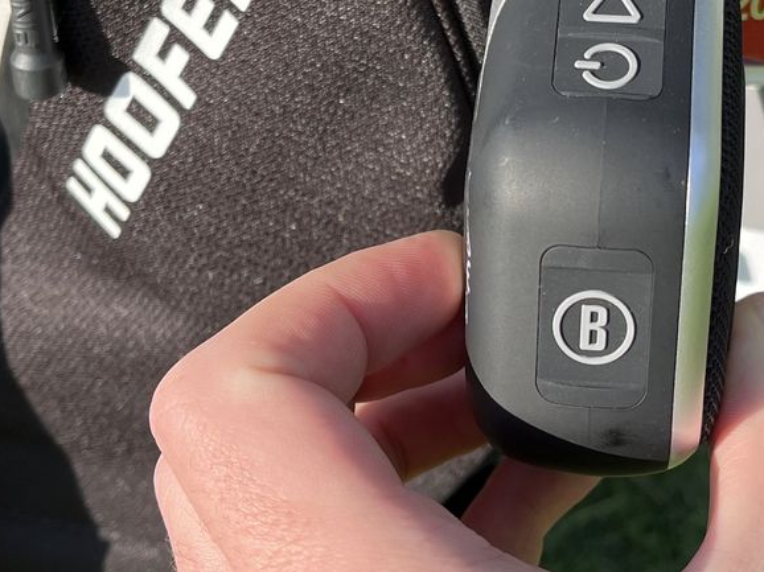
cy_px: 137
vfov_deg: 20.3
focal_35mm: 72
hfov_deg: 26.9
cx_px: 516
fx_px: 1588
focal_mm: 5.1
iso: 50
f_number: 1.6
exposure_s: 1/983
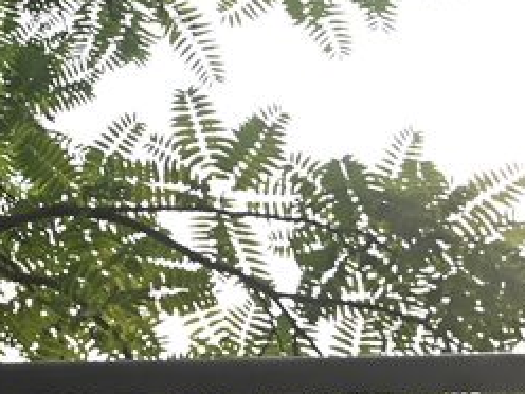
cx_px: -788
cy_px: -491
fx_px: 1941
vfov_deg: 10.3
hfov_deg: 12.0
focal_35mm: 128
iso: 800
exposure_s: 1/80
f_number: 5.6
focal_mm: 22
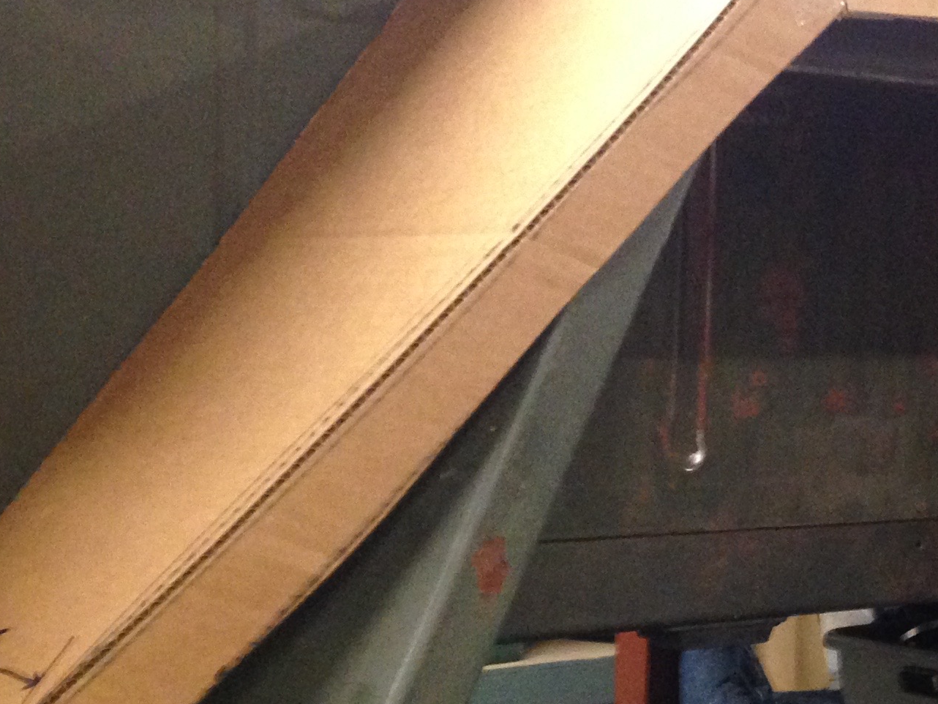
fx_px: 2277
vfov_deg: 17.6
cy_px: 383
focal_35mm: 84
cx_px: 705
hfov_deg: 23.0
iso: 320
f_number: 2.4
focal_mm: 4.12
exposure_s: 1/20
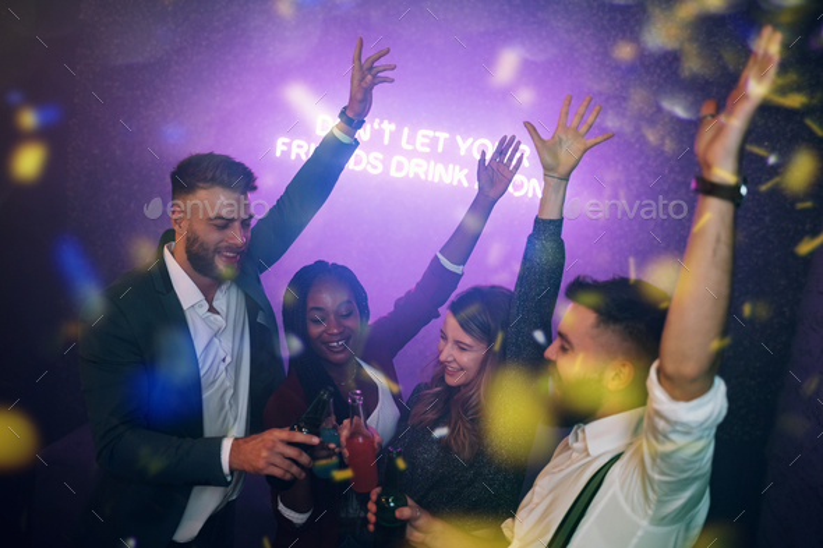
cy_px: 274
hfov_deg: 54.4
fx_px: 800
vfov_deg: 37.8
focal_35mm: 35
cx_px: 412
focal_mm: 35
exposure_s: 1/125
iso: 640
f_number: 1.8
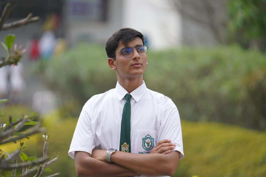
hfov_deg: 10.4
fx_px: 1463
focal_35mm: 198
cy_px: 88
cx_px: 133
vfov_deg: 6.9
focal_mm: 198
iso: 200
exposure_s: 1/1250
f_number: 2.8
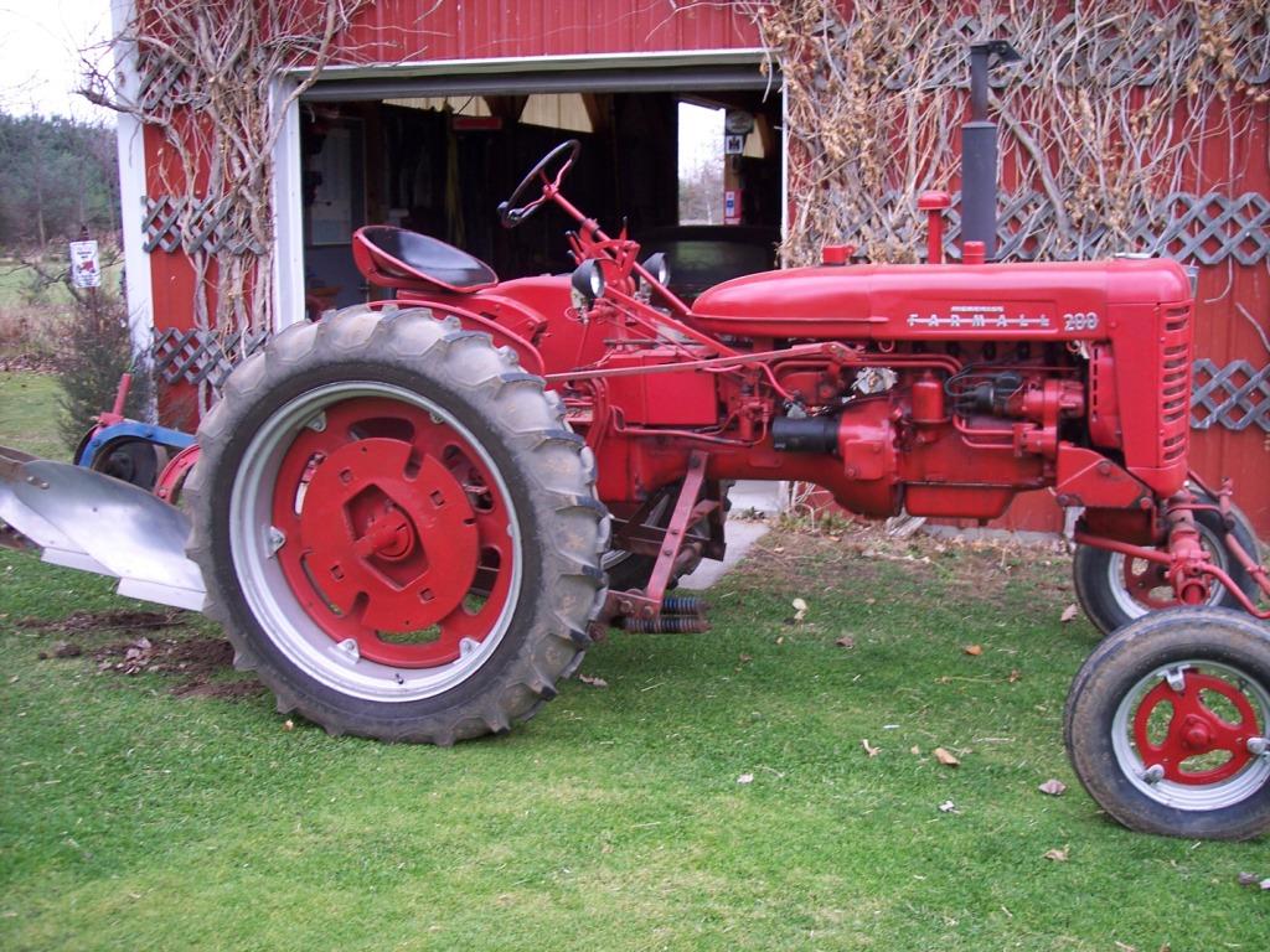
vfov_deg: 36.8
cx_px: 635
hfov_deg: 47.9
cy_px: 476
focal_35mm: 39
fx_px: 1431
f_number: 2.8
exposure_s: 1/60
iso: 100
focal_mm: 8
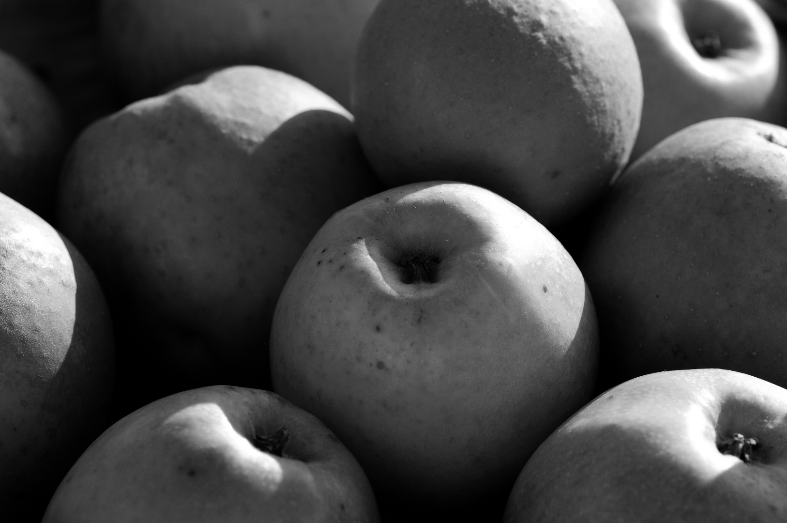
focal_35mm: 158
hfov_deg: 13.1
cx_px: 394
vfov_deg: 8.7
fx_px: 3439
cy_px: 262
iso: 200
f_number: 7.1
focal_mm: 105
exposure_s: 1/200
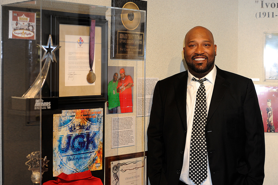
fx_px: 540
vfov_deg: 19.4
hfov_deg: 28.9
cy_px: 92
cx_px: 139
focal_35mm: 70
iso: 1250
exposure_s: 1/250
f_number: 3.5
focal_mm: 70
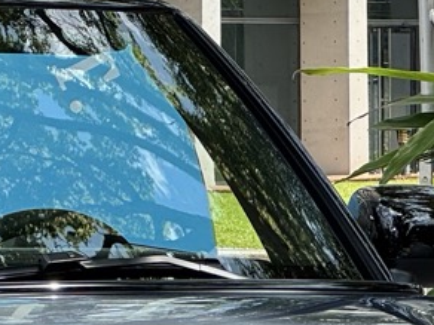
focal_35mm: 337
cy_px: 509
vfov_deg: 4.4
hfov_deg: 5.8
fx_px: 4225
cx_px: -159
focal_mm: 9
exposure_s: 1/602
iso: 40
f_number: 2.8
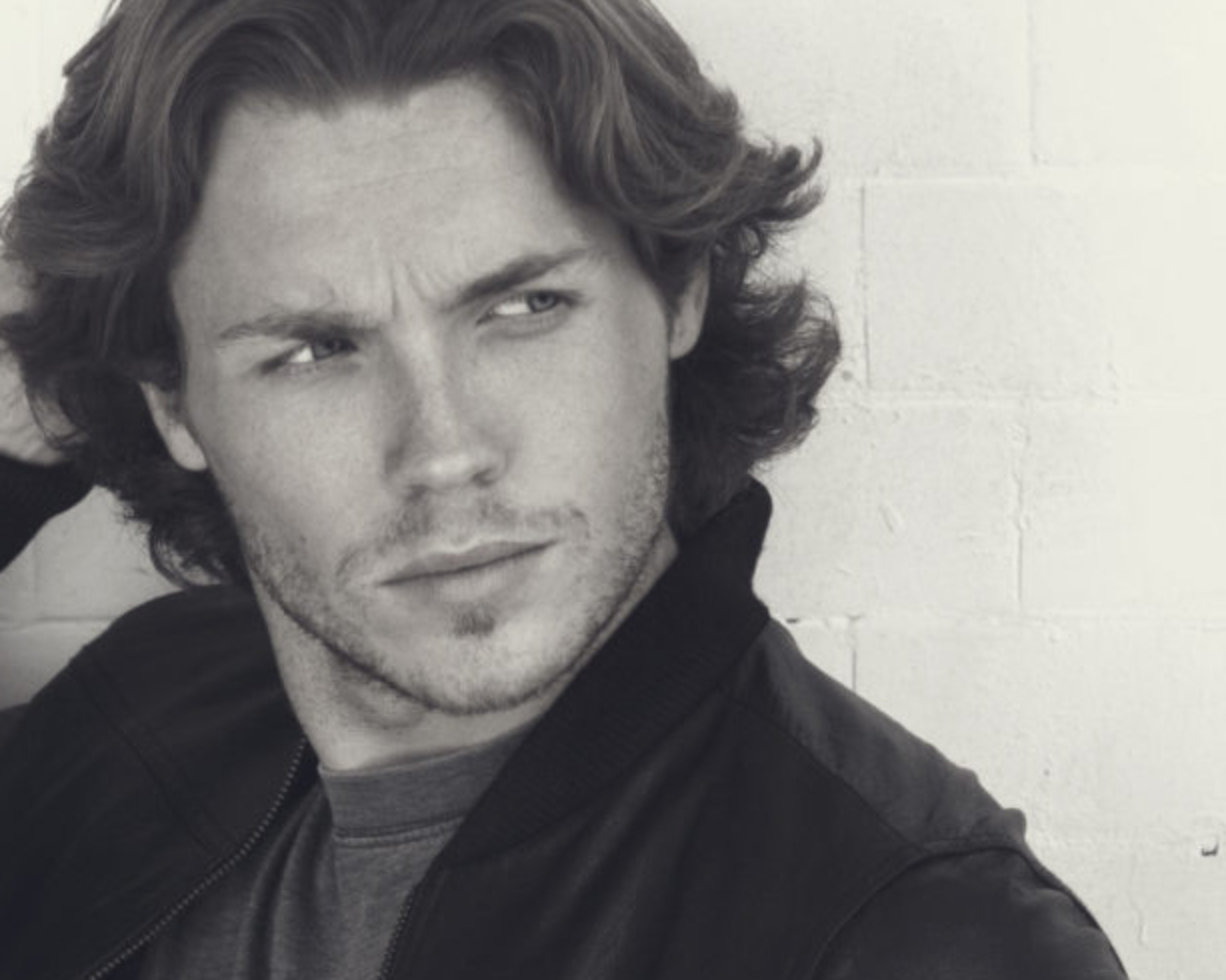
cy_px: 1642
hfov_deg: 8.2
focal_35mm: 235
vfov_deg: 6.5
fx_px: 8524
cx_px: 477
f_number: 2.8
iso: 400
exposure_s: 1/640
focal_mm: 50
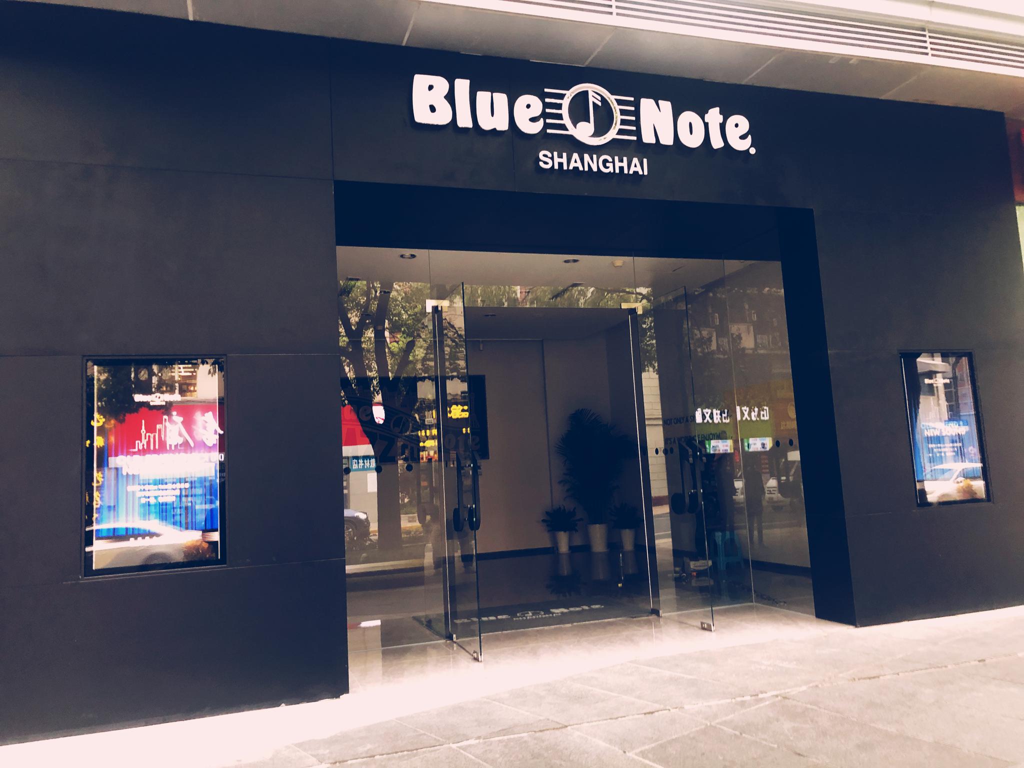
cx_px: 512
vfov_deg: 49.7
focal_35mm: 28
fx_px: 828
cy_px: 384
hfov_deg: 63.4
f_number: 1.8
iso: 100
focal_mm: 4
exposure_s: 1/9
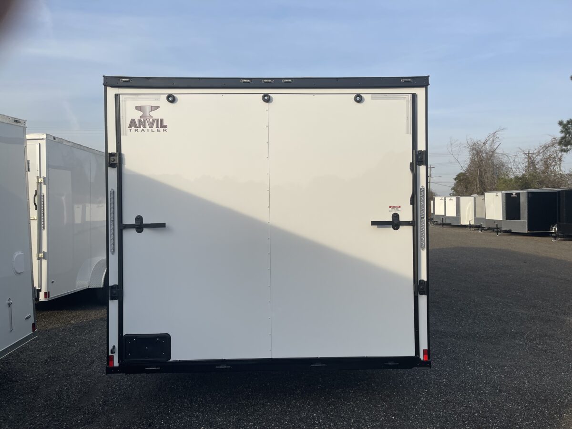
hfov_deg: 69.4
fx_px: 413
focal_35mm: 25
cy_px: 214
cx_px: 286
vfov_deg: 54.9
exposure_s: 1/2786
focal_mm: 5.1
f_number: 1.6
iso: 32
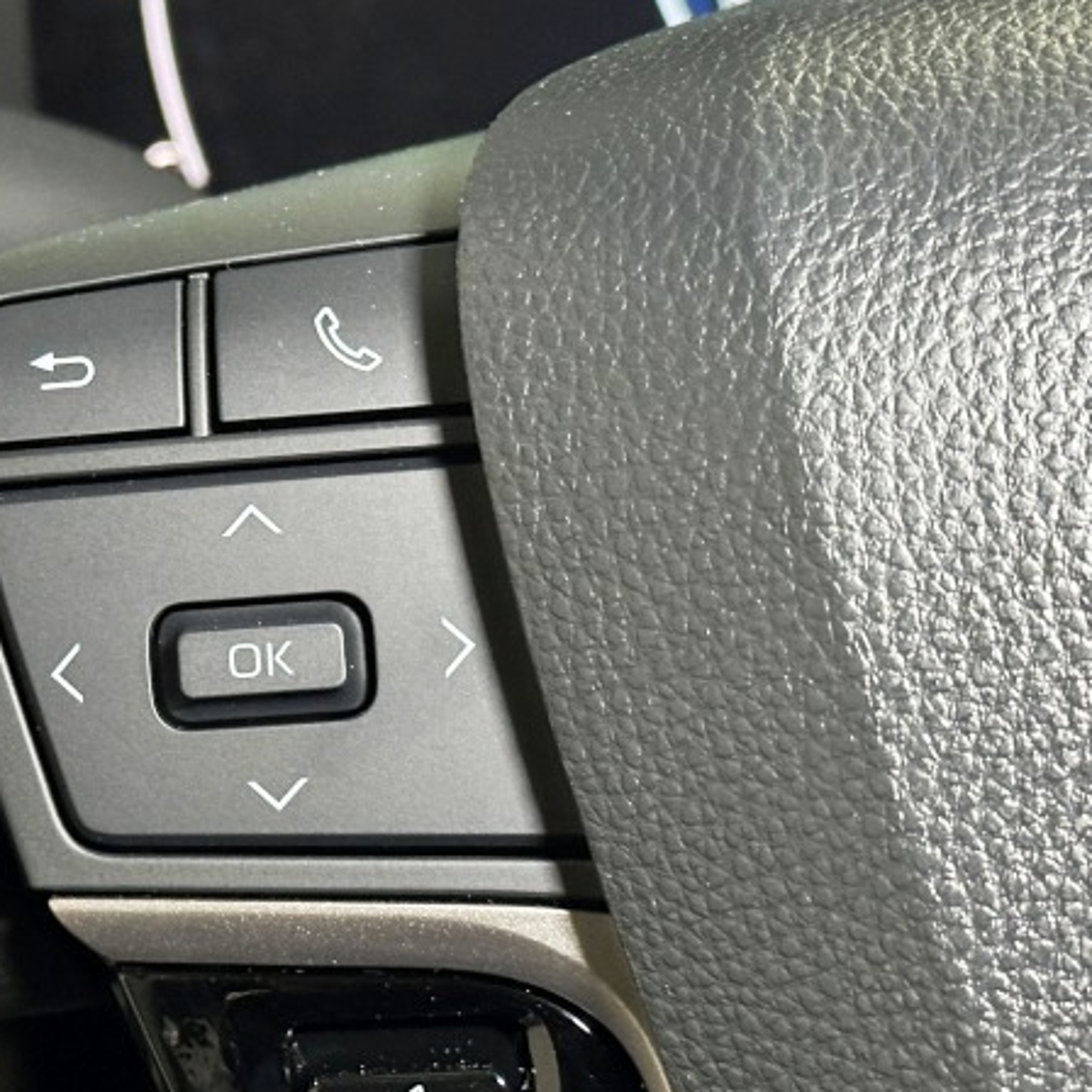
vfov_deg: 17.9
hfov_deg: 17.7
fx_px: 3462
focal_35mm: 97
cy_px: 524
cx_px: 161
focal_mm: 6.86
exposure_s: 1/40
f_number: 1.78
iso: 400
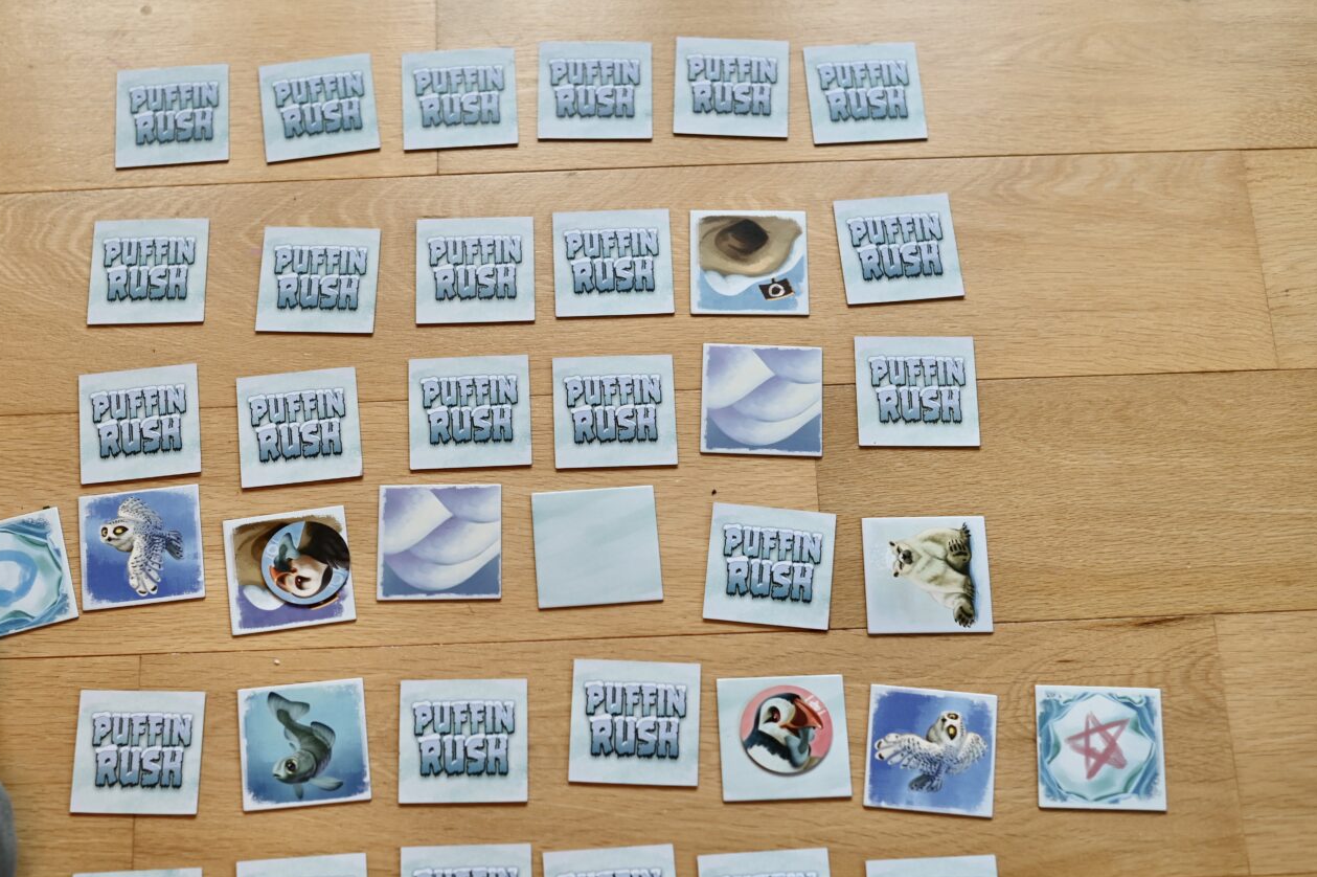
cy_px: 500
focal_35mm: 61
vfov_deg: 22.2
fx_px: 2230
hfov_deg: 32.9
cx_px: 569
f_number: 2.8
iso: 400
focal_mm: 50
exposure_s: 1/160
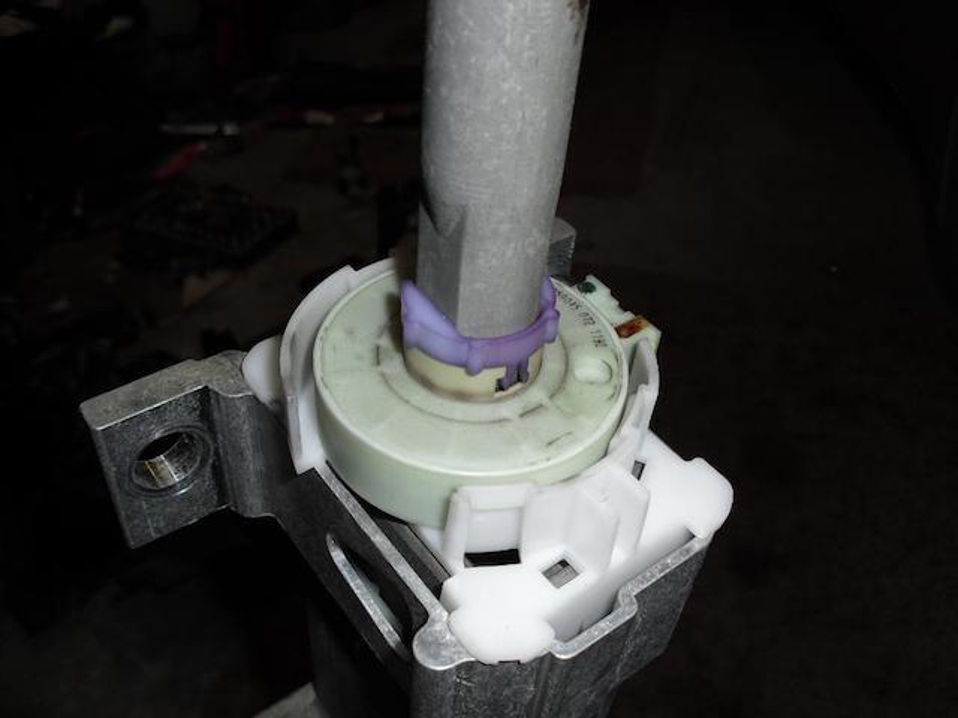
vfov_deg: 39.7
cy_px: 359
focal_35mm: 36
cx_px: 479
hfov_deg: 51.4
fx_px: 996
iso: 100
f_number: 3.1
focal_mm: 6.3
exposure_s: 1/60
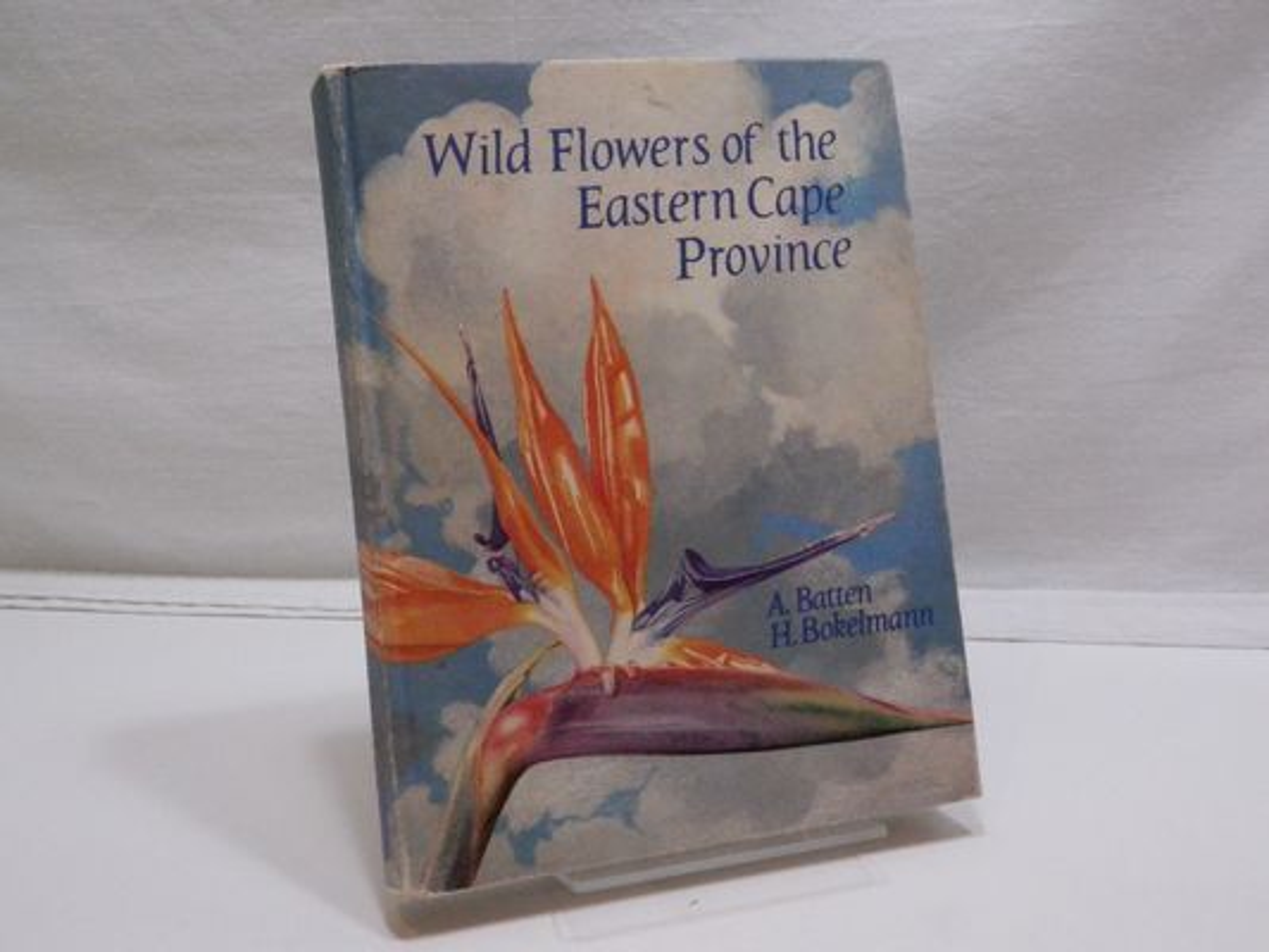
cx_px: 634
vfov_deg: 35.1
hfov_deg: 45.8
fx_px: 1503
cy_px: 476
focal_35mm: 41
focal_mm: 7.3
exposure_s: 1/160
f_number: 3.5
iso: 800
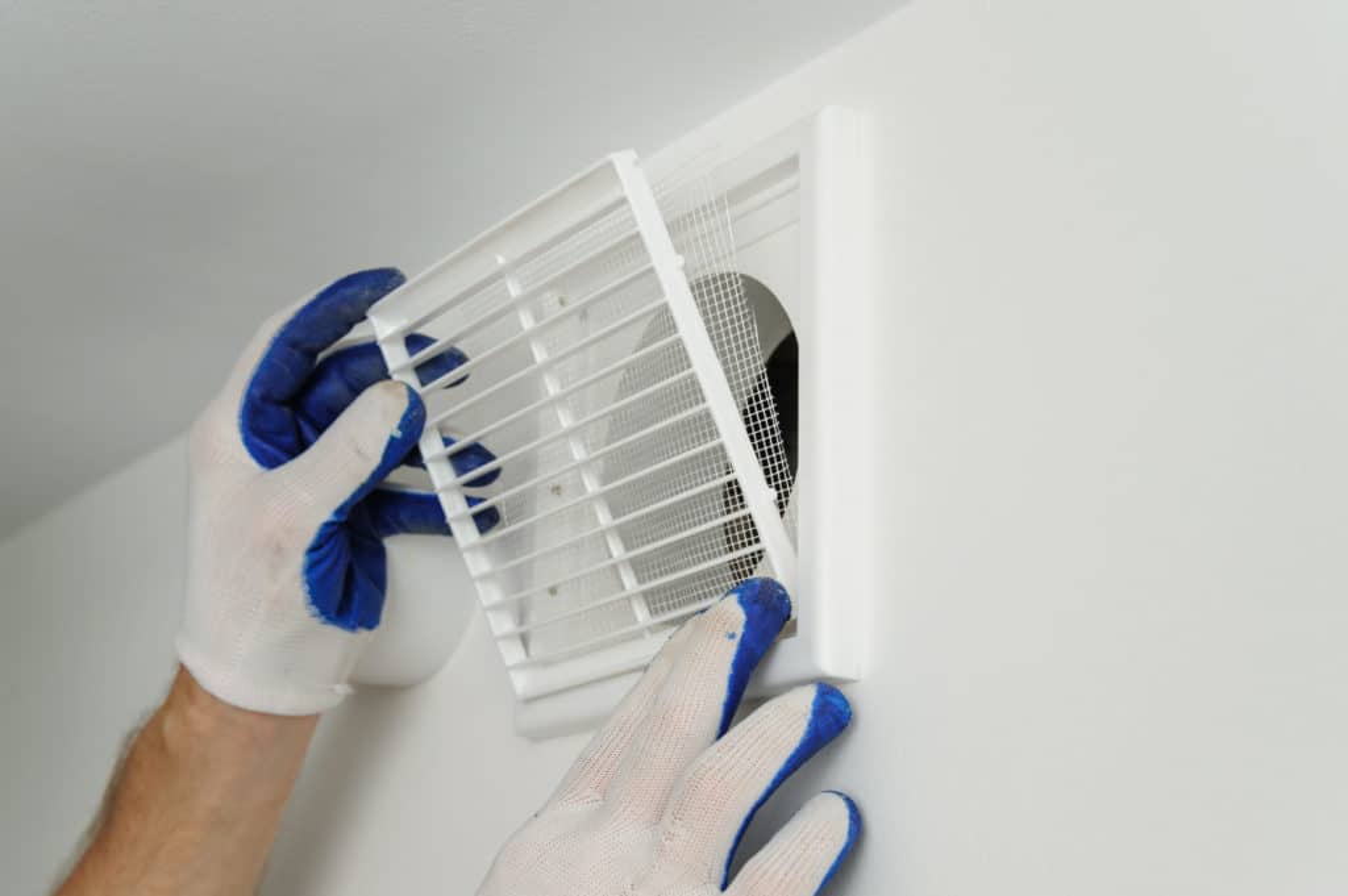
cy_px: 448
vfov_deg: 25.9
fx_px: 1945
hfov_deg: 38.2
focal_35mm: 52
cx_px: 674
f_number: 7.1
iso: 250
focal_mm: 52
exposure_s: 1/125
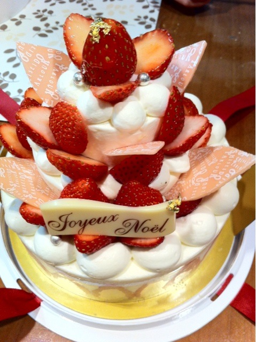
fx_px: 346
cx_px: 128
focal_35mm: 35
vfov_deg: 52.7
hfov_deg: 40.6
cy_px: 171
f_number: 2.8
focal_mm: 3.85
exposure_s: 1/15
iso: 125
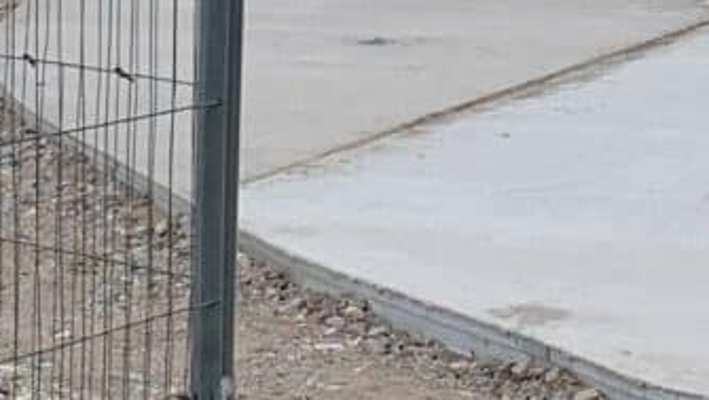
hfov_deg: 12.3
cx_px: 679
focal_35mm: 173
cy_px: -580
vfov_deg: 6.7
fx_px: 3255
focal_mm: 4.25
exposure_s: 1/2611
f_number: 1.8
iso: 25
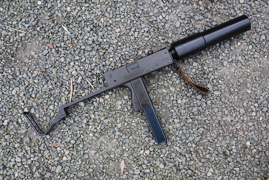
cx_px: 134
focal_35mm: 36
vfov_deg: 36.9
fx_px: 269
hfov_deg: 53.1
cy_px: 90
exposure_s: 1/125
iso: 160
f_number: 5.6
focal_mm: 24
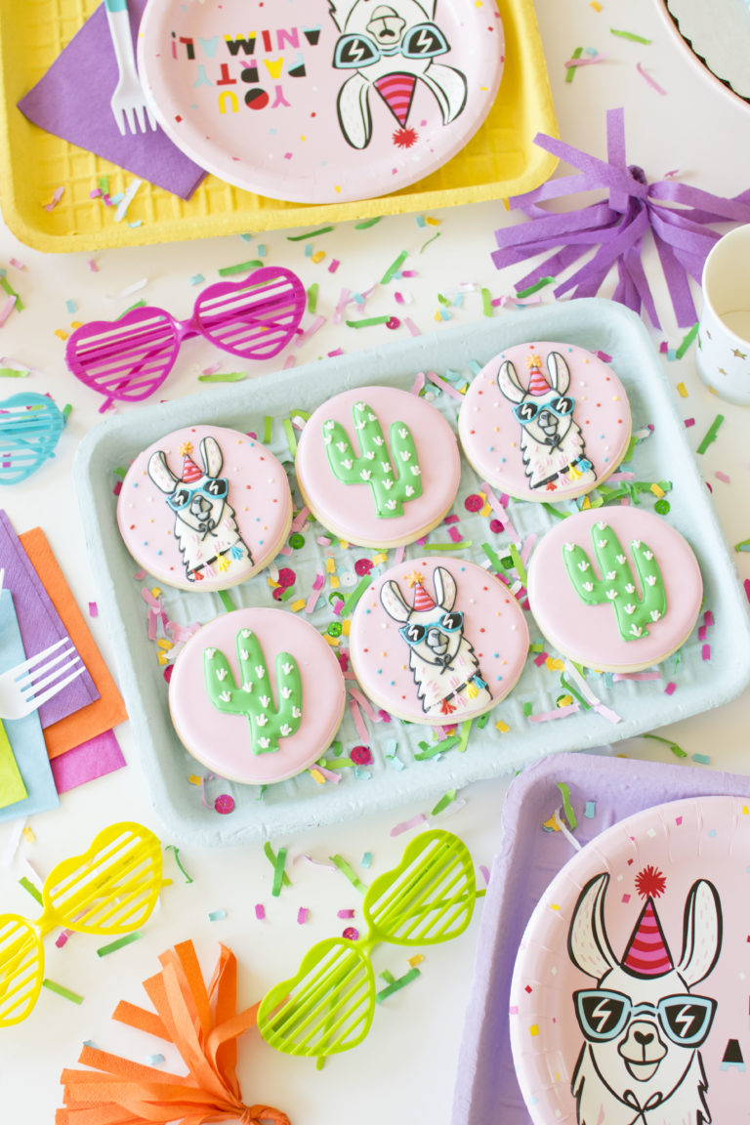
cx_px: 375
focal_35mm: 52
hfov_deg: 25.8
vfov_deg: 37.9
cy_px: 562
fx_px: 1640
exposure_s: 1/50
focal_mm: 35
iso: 200
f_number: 4
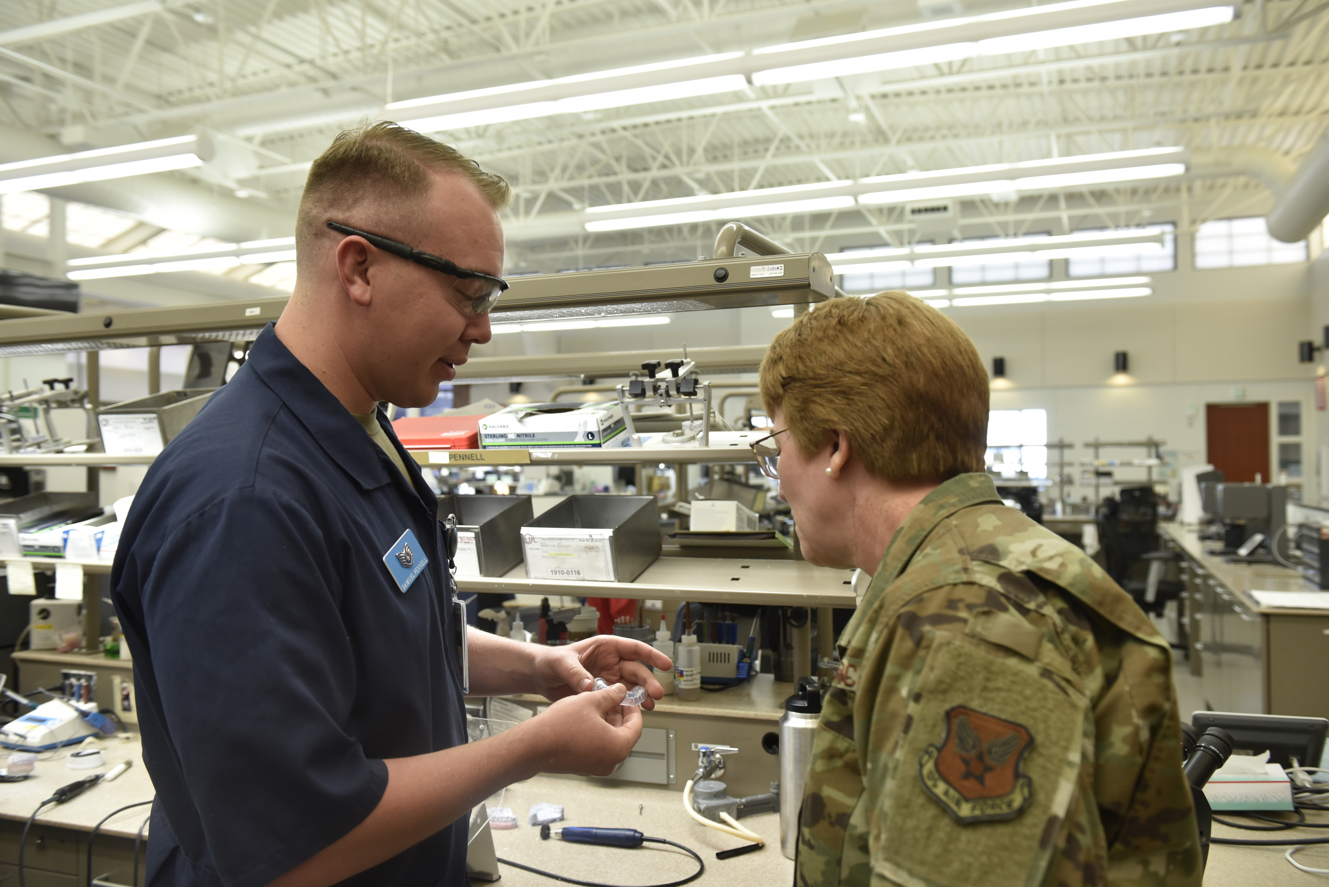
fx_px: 1145
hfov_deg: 60.3
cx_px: 664
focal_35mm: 31
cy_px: 444
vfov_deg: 42.4
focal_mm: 31
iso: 1250
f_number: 4
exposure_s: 1/200
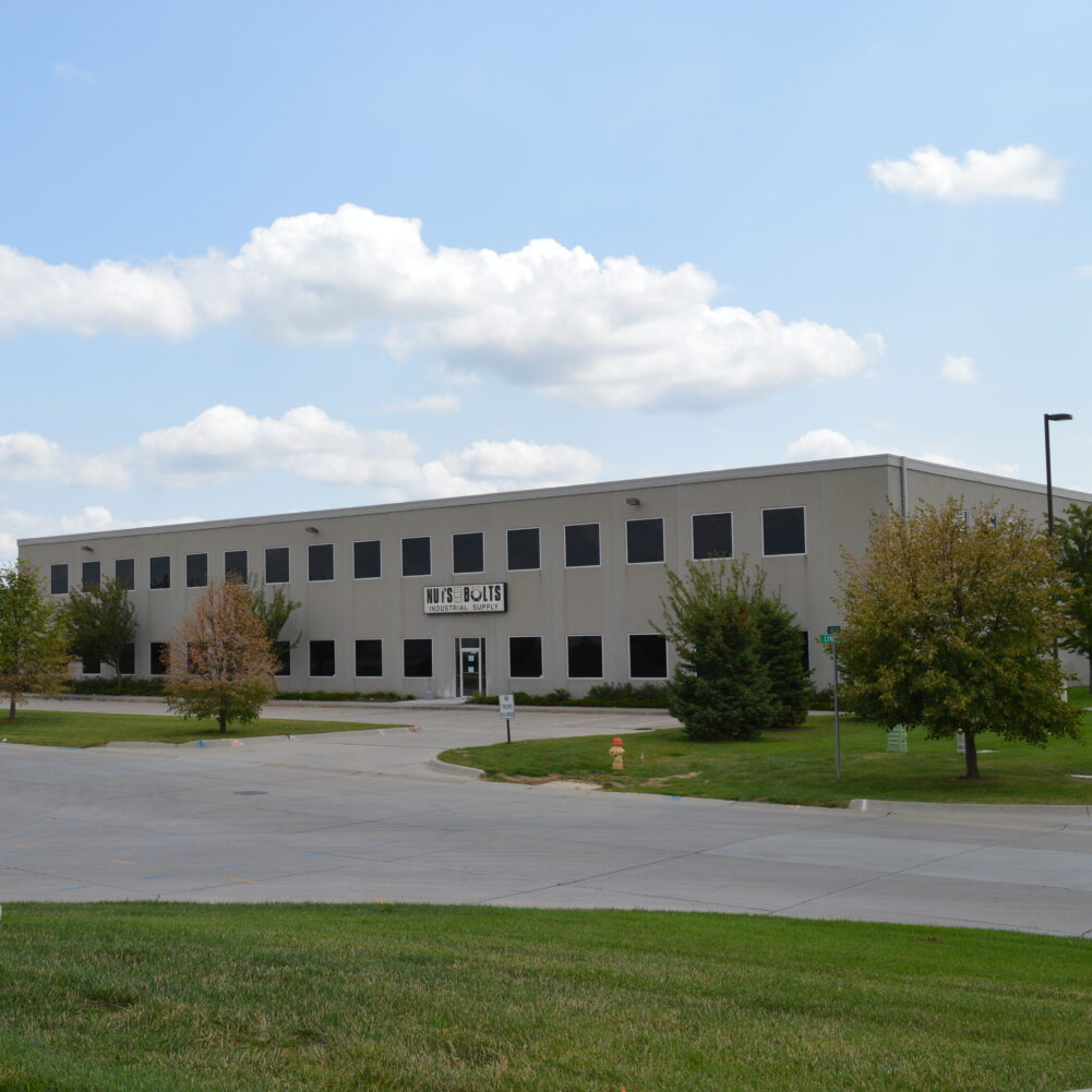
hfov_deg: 38.7
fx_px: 1535
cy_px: 555
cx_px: 365
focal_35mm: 43
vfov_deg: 39.2
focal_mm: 22
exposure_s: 1/250
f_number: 8
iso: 100
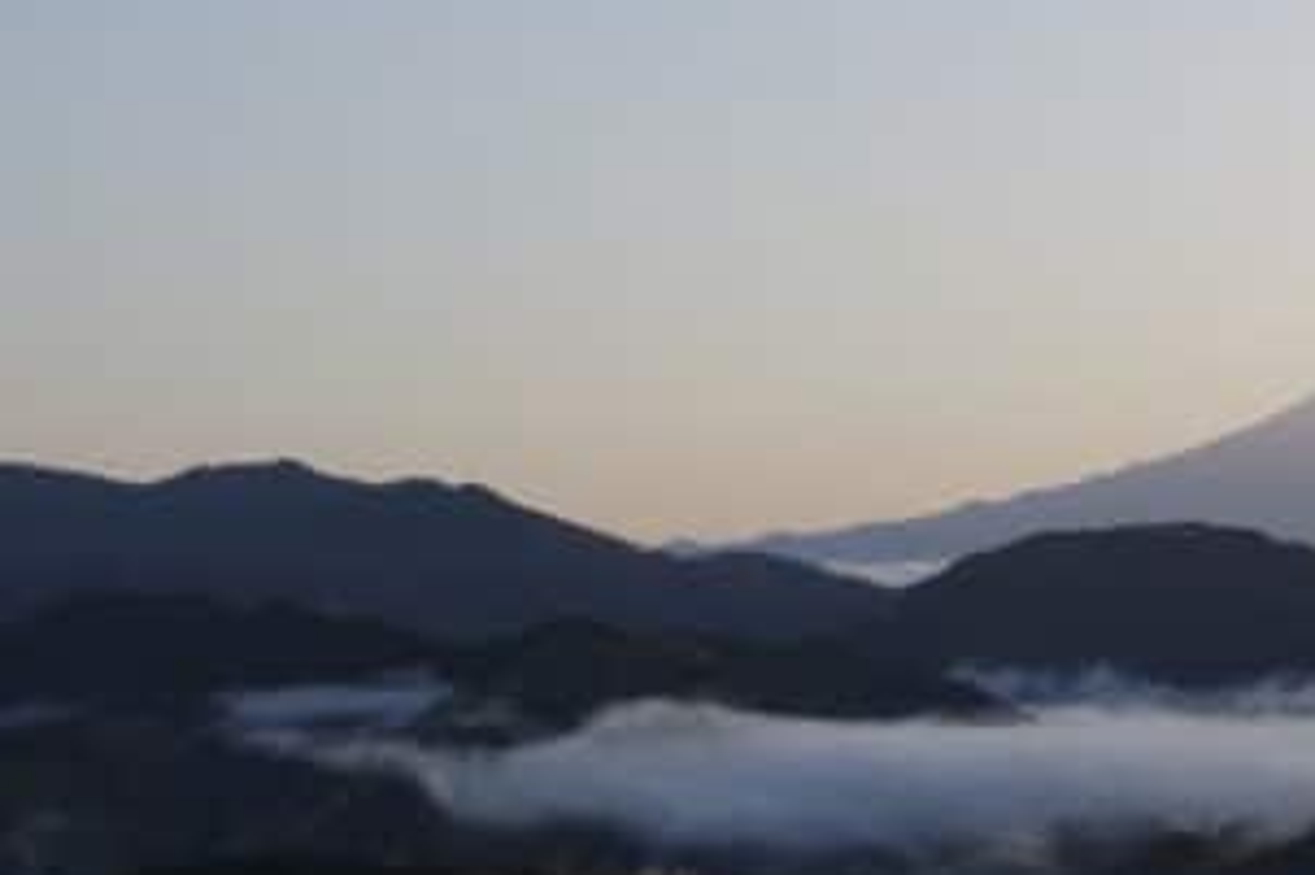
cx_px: 1986
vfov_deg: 14.4
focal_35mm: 89
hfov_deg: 19.8
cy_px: 1284
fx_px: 3249
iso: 125
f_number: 8
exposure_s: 1/125
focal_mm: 10.24
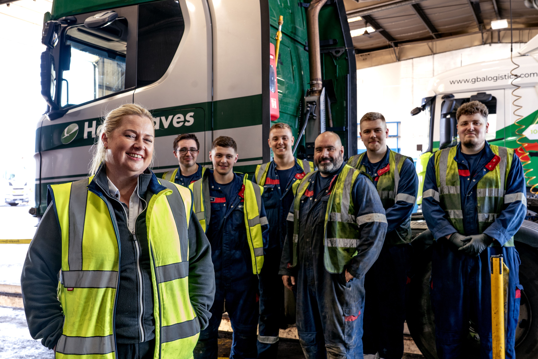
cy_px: 180
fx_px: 568
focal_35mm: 38
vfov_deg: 35.1
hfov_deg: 50.7
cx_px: 269
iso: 1000
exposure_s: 1/25
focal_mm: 38
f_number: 8
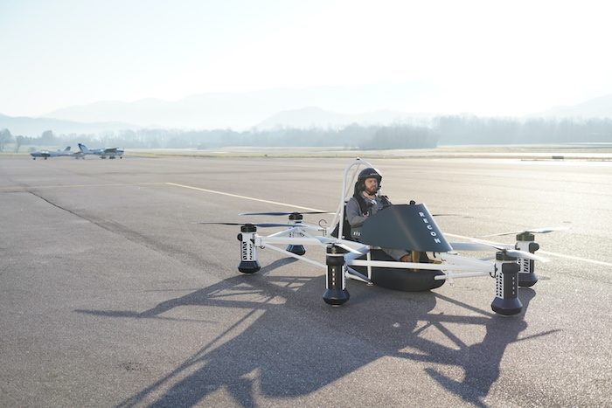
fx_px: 850
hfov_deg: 39.6
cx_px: 306
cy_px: 204
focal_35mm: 50
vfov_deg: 27.0
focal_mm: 50
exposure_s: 1/8000
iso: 1600
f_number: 3.5
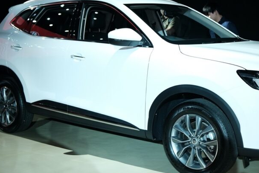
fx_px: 425
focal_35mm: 59
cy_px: 54
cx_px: 161
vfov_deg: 22.9
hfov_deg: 33.8
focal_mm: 23
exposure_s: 1/125
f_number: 2.5
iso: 250
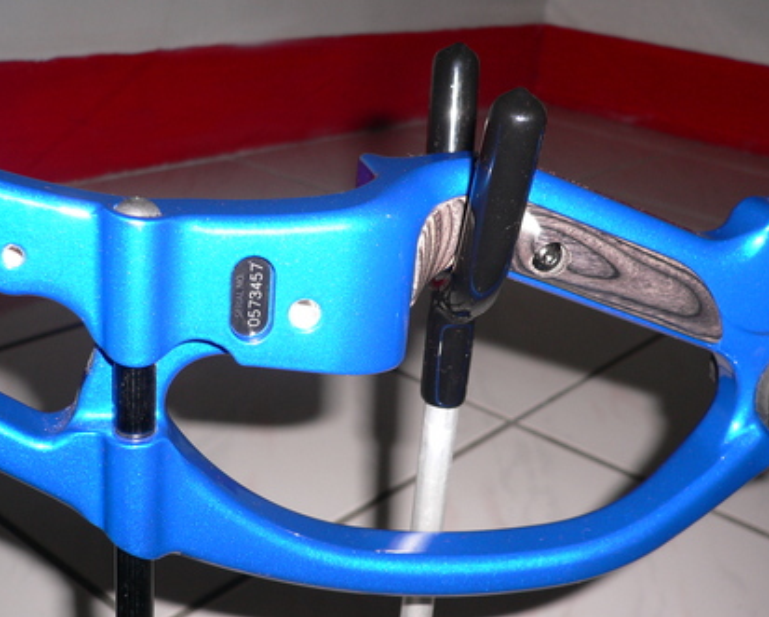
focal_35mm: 43
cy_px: 341
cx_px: 380
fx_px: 979
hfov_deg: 42.9
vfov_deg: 34.9
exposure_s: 1/60
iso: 80
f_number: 2.8
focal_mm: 5.8
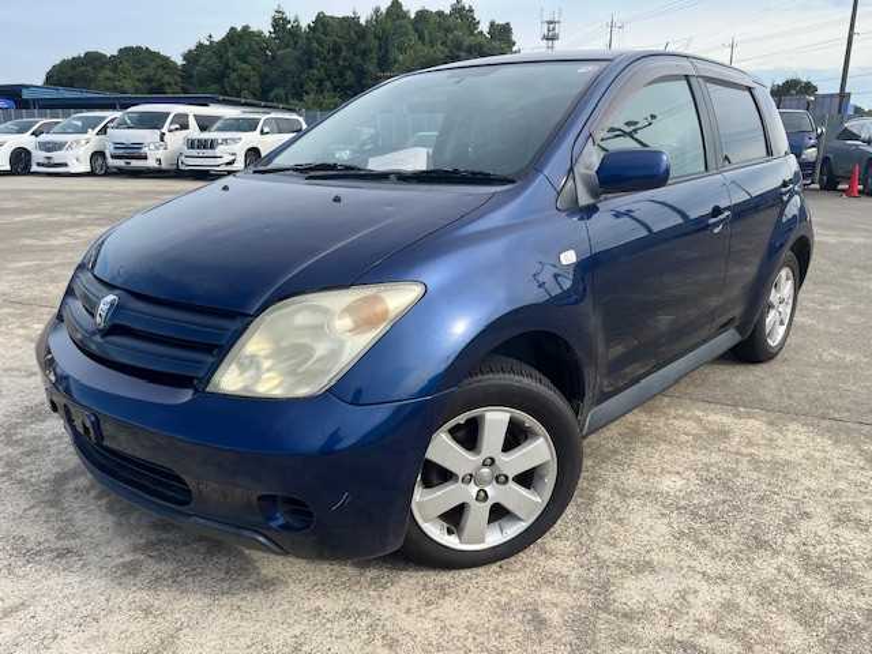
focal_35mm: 26
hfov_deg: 67.3
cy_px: 327
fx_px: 655
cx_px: 436
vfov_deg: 53.1
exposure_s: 1/1441
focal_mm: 5.1
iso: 50
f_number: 1.6
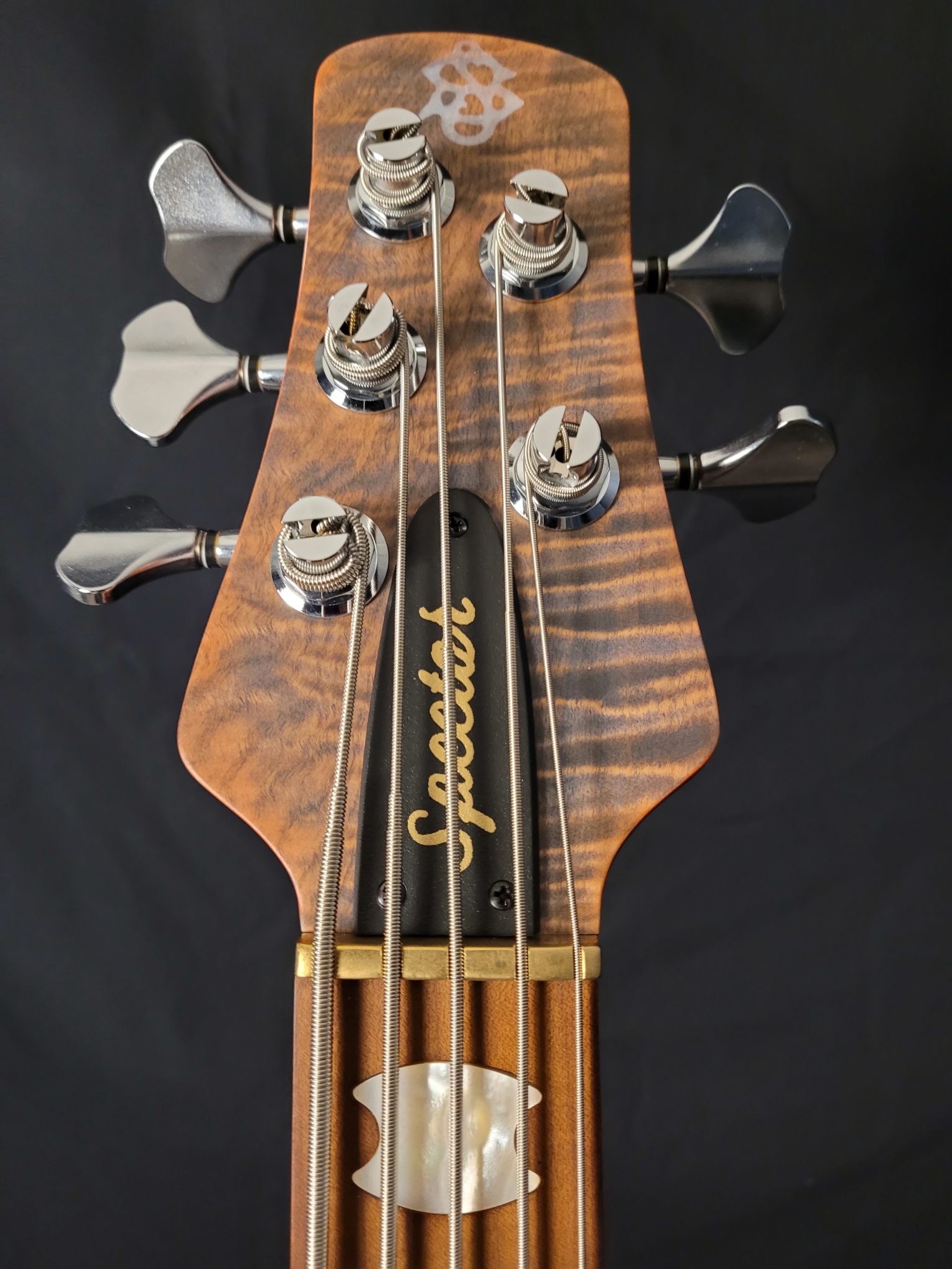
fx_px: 953
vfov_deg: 67.3
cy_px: 634
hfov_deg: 53.1
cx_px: 476
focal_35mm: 26
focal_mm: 5.4
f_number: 1.8
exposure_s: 1/30
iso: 640
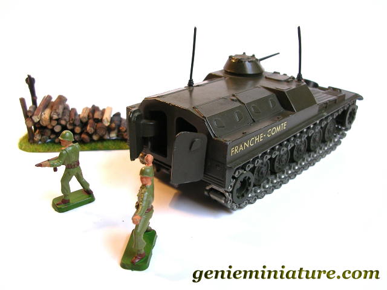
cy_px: 145
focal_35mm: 38
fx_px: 425
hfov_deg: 49.0
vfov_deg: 37.7
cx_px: 194
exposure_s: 1/139
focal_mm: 5.8
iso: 100
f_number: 2.8
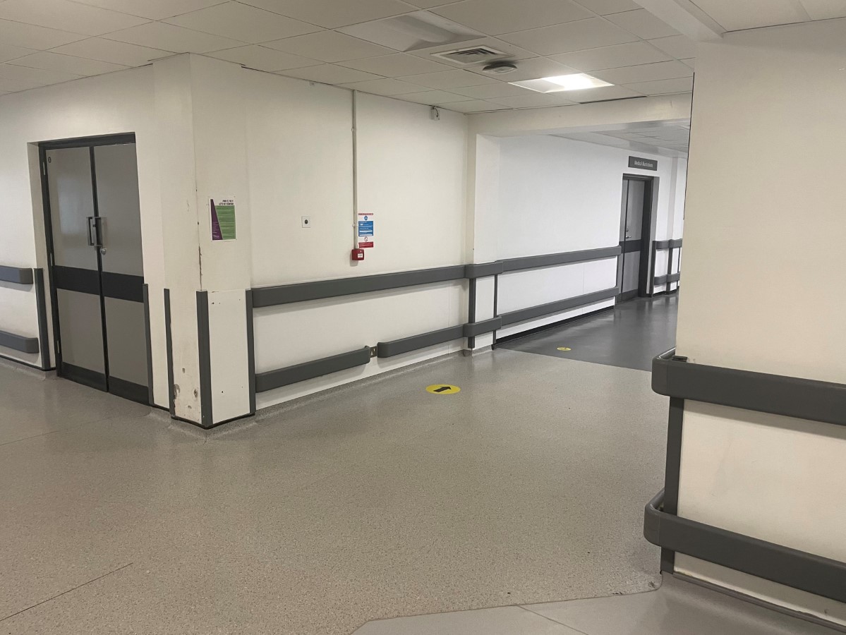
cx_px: 423
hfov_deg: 67.3
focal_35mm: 26
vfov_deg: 53.1
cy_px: 318
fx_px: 636
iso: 125
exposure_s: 1/63
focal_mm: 4.2
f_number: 1.6
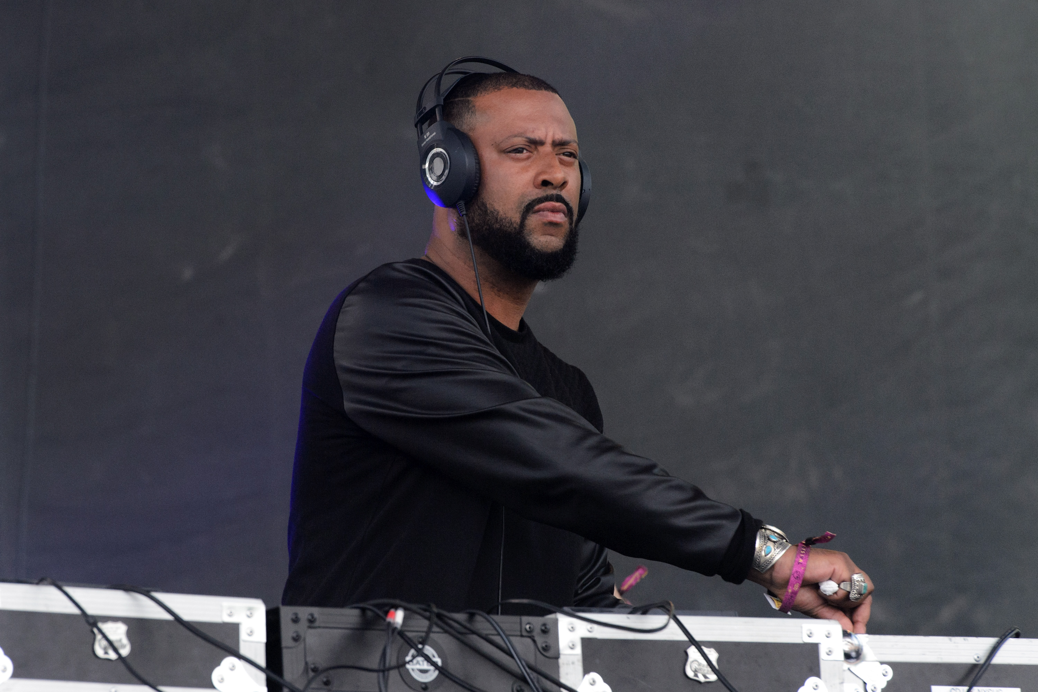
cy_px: 346
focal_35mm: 200
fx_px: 5766
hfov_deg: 10.3
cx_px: 519
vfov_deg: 6.9
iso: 320
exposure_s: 1/1250
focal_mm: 200
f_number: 6.3
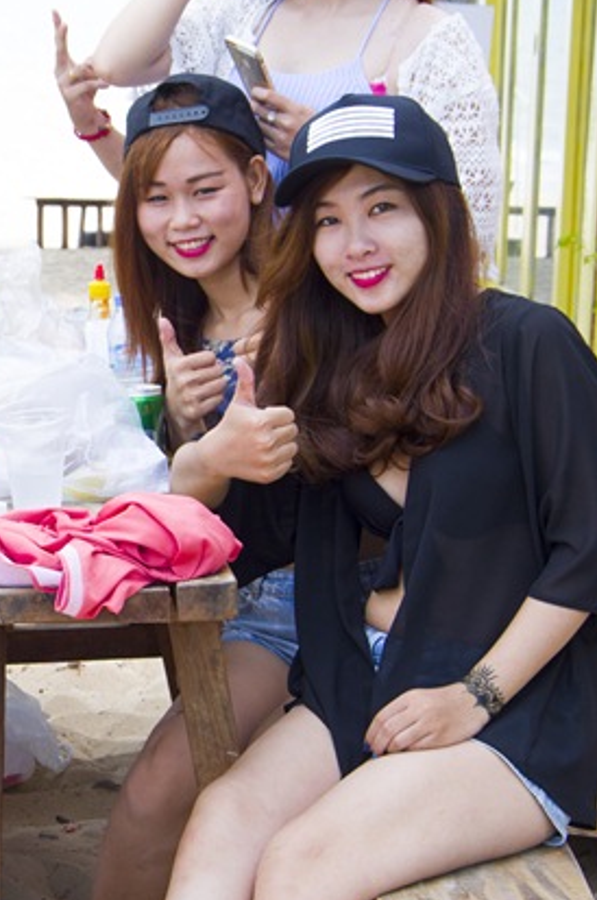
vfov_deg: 18.8
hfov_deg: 12.4
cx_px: -22
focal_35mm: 109
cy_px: 440
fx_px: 2720
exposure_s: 1/125
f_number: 7.1
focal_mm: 28
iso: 100
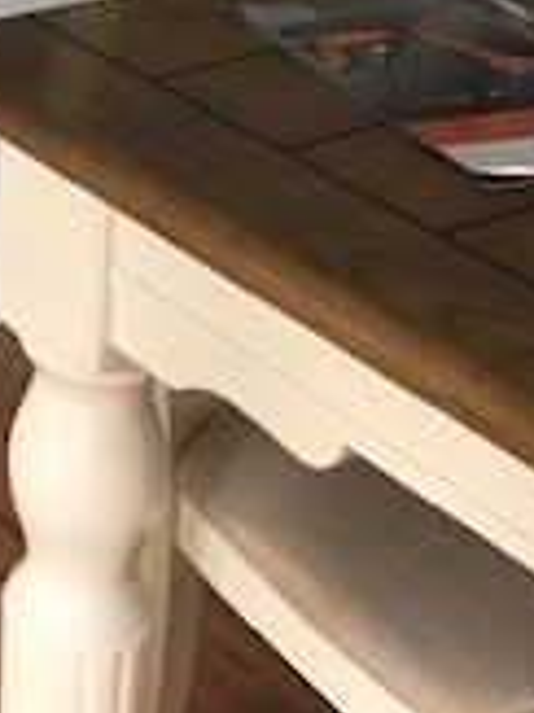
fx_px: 2266
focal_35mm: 110
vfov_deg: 15.7
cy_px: -503
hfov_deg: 12.7
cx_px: -280
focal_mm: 4
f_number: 1.8
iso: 32
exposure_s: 1/25
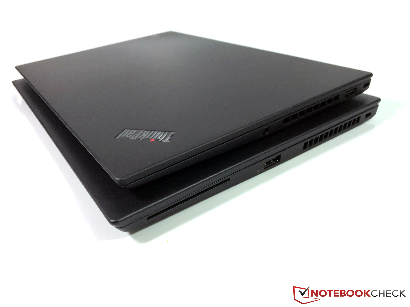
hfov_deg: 63.4
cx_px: 205
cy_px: 154
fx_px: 332
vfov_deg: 49.7
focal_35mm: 28
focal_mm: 3.99
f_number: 1.8
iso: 32
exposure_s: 1/50
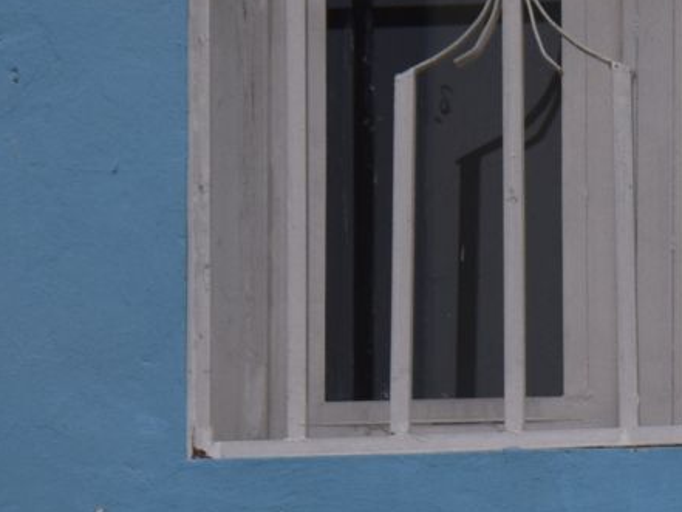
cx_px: 812
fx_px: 14780
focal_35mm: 750
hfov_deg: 2.6
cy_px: 991
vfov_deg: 2.0
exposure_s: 1/1250
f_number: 5.6
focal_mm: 112
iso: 400
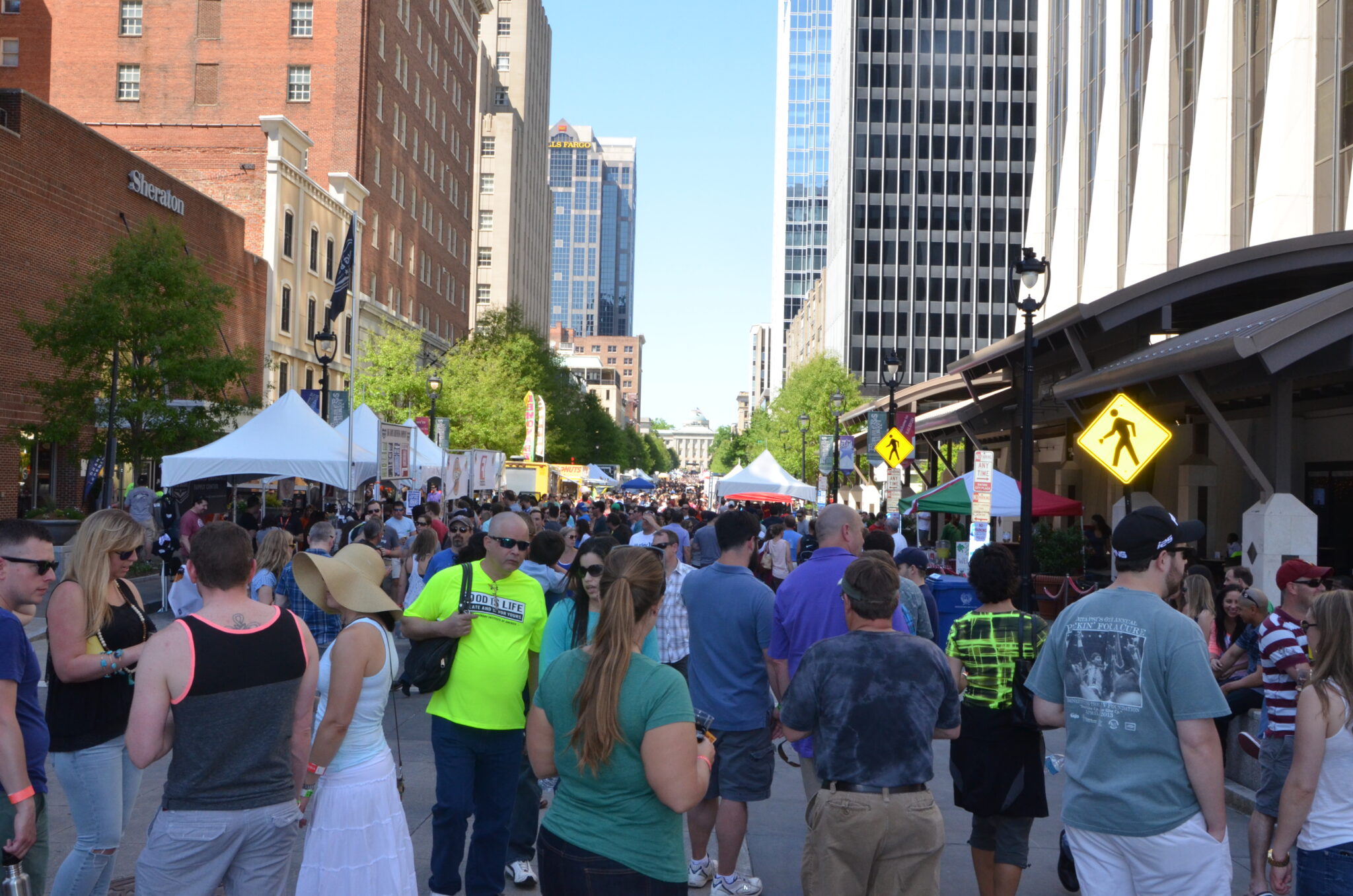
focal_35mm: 33
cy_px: 448
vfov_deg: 39.8
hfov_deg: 57.3
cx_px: 676
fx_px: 1238
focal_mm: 22
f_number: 16
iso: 1000
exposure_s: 1/250
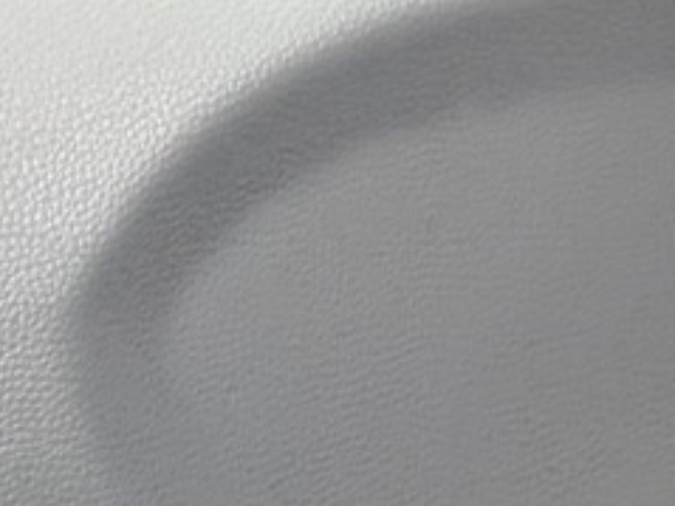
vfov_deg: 7.0
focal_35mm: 206
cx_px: -751
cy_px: 992
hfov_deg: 9.0
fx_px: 4015
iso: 500
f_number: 1.78
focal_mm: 6.86
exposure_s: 1/30
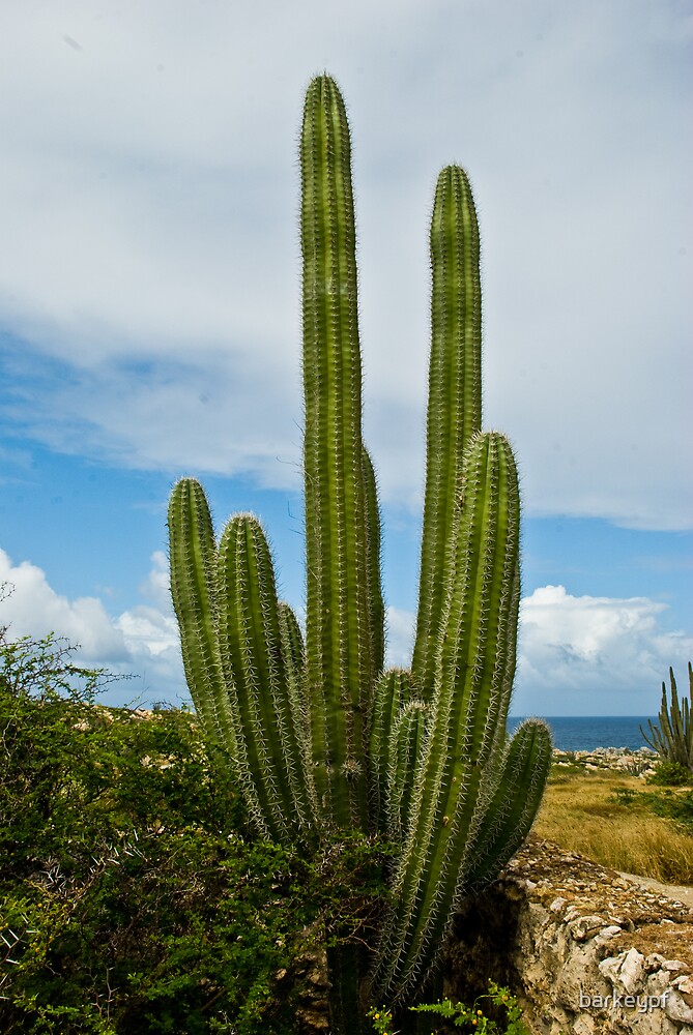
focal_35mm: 36
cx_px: 346
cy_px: 518
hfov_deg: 37.0
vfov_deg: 53.1
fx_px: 1037
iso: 100
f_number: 16
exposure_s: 1/125
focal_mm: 24
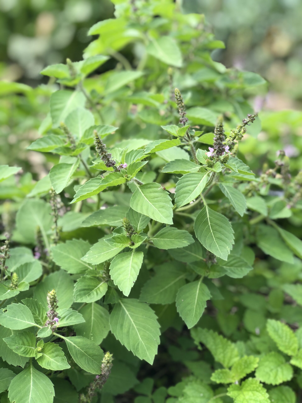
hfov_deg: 28.0
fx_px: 605
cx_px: 151
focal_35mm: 52
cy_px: 202
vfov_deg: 36.8
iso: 16
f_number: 2.4
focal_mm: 6
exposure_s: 1/223
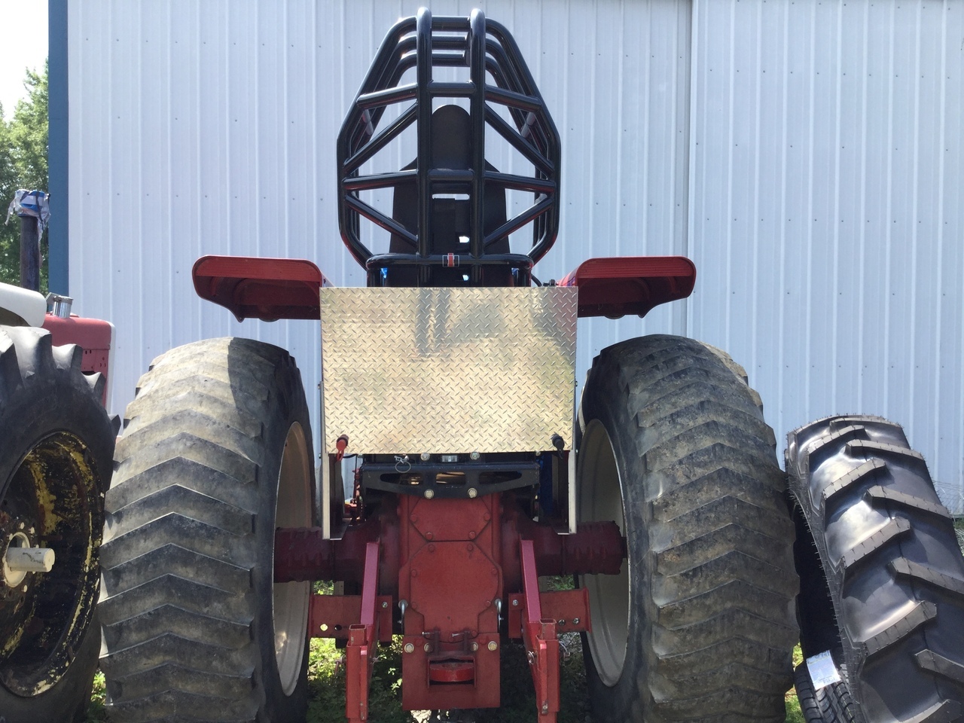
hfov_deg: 58.4
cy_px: 362
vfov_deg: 45.4
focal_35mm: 31
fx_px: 863
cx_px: 482
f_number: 2.4
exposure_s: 1/347
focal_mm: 3.3
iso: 25
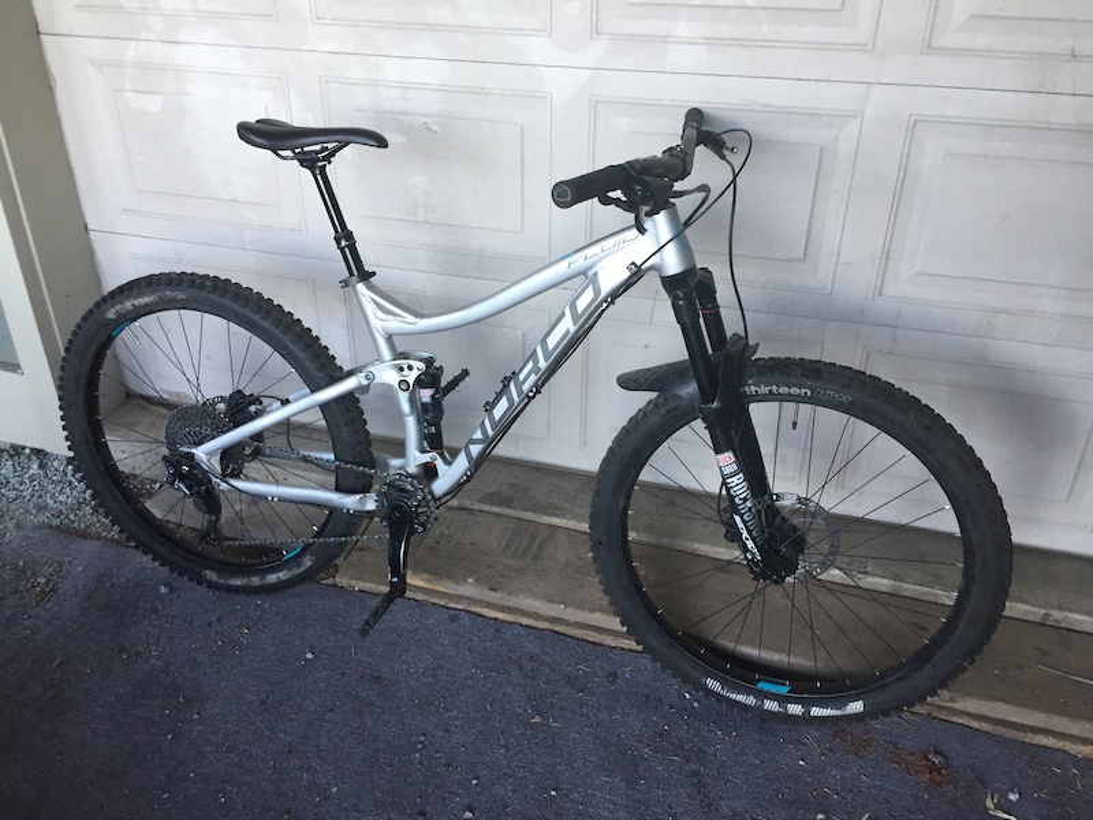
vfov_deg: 48.2
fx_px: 916
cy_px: 410
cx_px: 546
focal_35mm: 29
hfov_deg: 61.7
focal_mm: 4.15
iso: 40
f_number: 2.2
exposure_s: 1/30
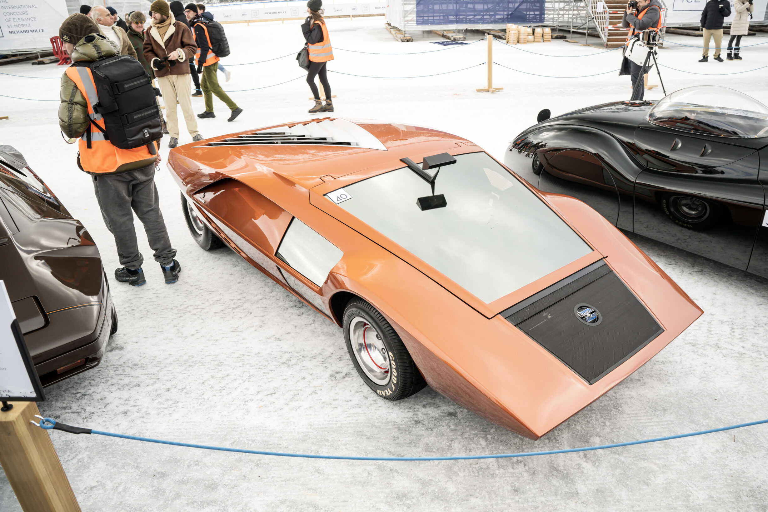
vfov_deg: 51.3
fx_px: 533
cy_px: 249
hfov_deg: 71.5
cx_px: 393
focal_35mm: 25
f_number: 5.6
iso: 250
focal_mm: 24
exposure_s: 1/100
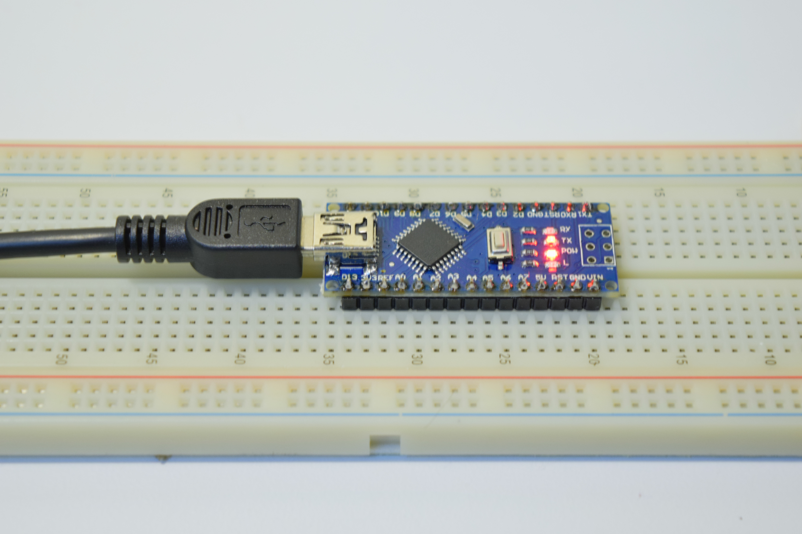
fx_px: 1838
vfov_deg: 16.6
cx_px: 401
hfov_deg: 24.6
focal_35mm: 82
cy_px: 267
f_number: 5.6
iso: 1000
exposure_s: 1/50
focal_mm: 55
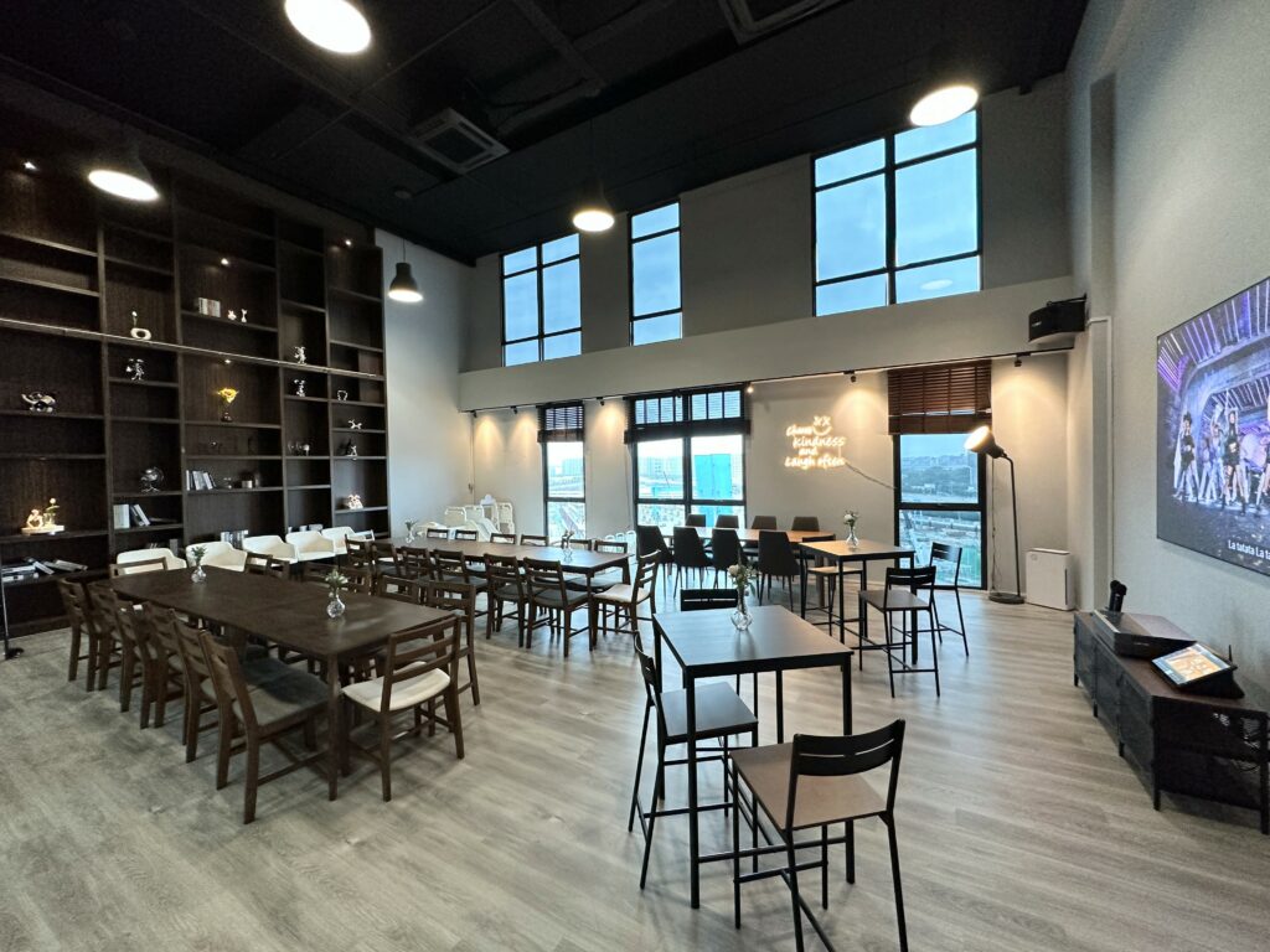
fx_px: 514
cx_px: 635
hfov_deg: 102.1
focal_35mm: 14
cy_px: 476
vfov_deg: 85.7
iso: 250
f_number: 2.2
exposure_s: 1/78
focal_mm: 2.22
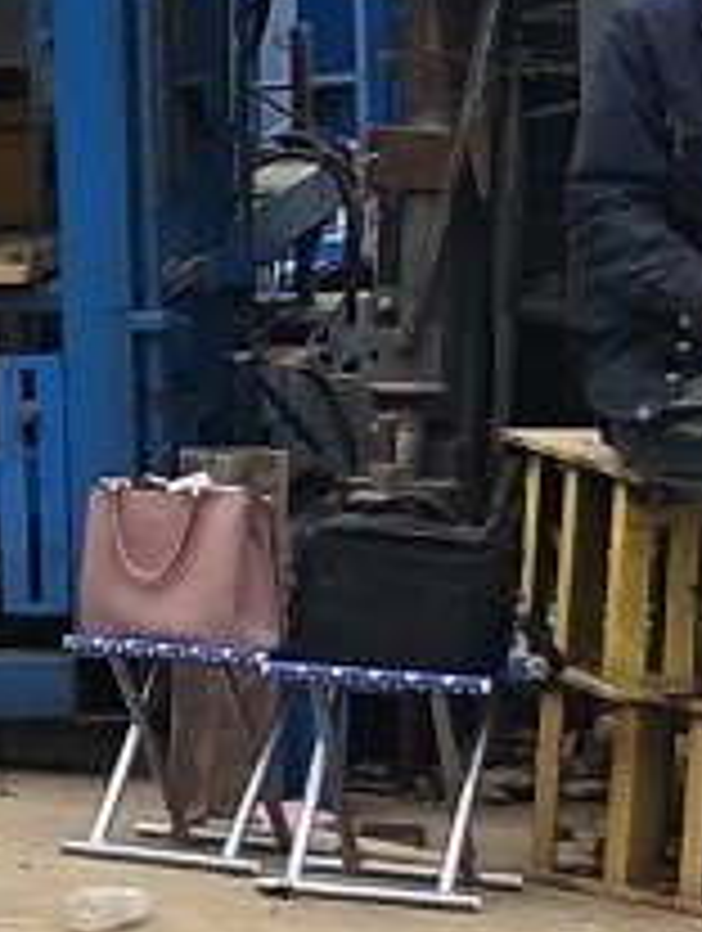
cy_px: 973
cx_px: -2358
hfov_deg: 4.9
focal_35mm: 270
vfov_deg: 7.3
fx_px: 7278
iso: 40
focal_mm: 3.99
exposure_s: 1/120
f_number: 1.8
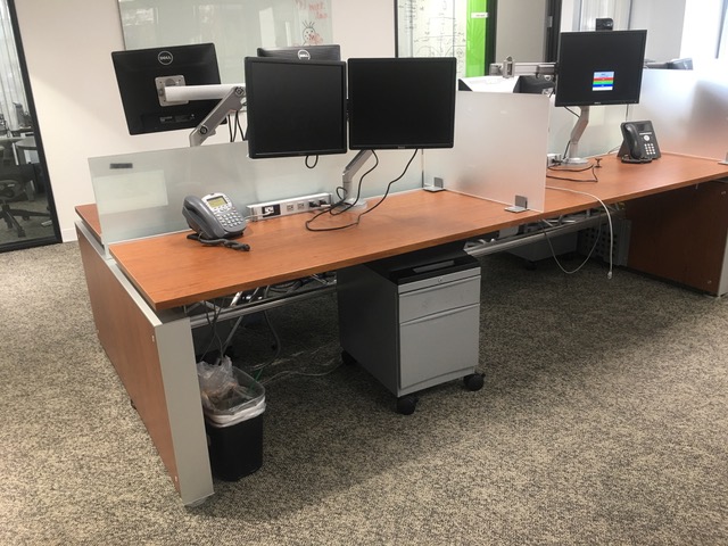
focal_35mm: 29
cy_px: 273
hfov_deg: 61.7
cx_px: 364
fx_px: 610
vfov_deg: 48.2
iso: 40
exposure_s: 1/15
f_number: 2.2
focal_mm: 4.15
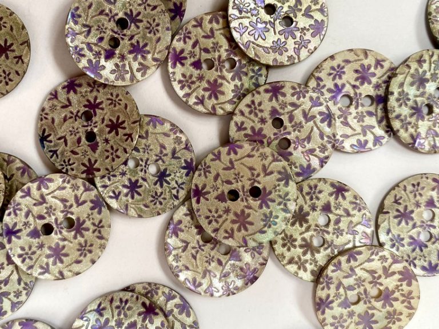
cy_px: 164
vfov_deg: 53.1
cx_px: 220
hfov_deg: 67.3
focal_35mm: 26
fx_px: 330
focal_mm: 4.25
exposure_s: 1/121
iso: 50
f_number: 1.8
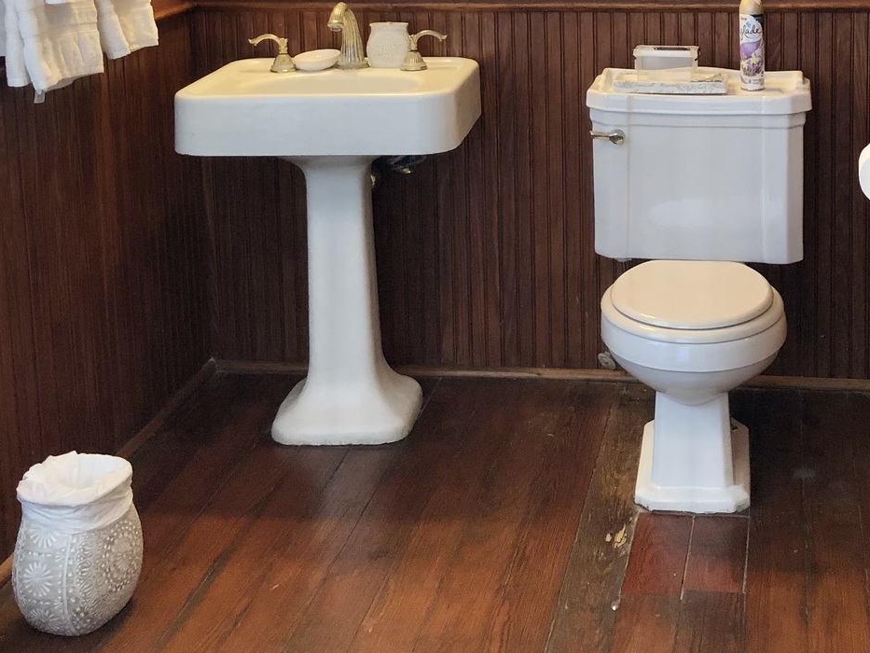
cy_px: -2
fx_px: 1508
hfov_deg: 31.9
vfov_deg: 23.4
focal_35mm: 60
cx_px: 573
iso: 40
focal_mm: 4
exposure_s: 1/30
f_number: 1.8
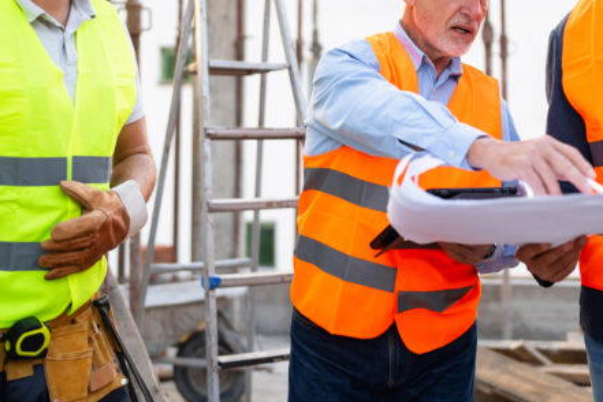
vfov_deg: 21.9
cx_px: 362
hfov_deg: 32.8
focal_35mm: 61
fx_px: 1022
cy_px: 67
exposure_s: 1/500
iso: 640
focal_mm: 35
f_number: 1.6
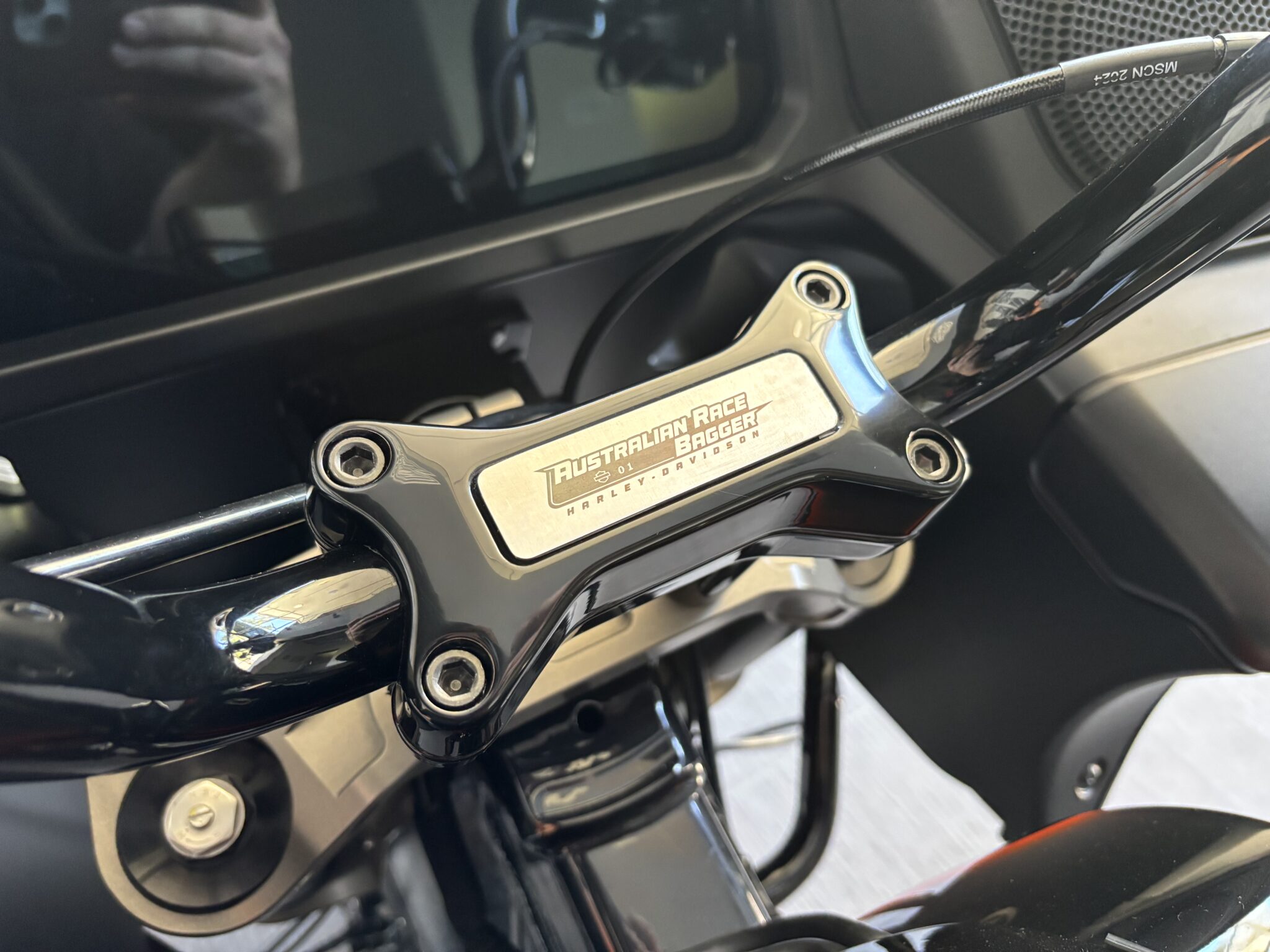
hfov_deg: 67.3
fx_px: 954
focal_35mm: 26
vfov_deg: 53.1
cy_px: 476
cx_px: 635
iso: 400
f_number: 1.6
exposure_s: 1/60
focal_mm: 5.96
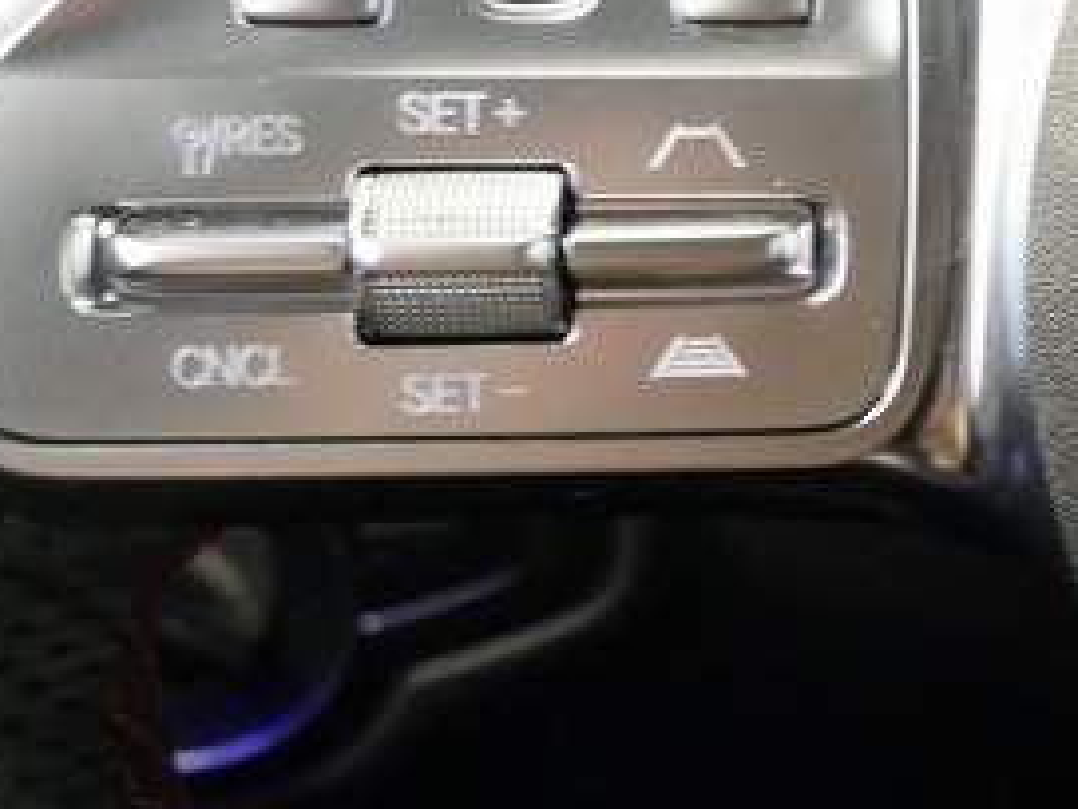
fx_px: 3519
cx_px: 1938
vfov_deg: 13.0
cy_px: 111
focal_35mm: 113
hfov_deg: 15.1
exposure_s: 1/13
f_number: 3.7
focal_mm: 15
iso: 3200
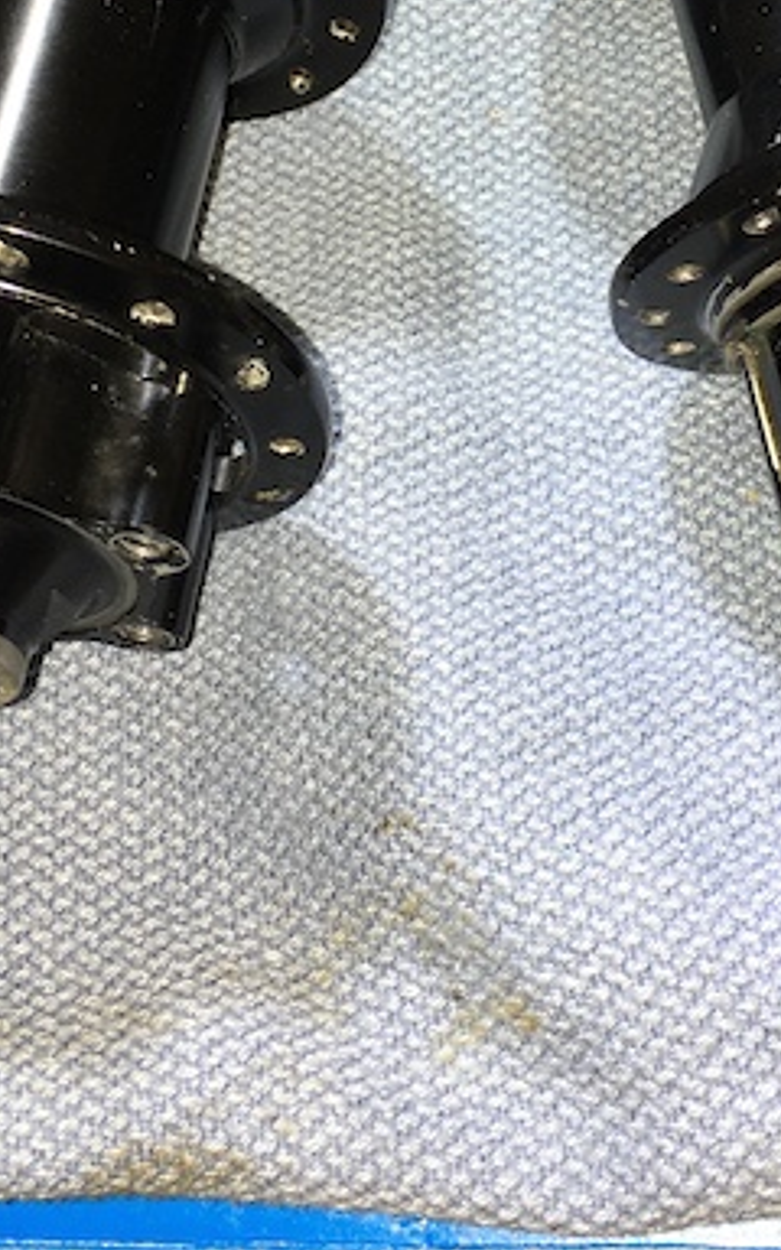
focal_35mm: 64
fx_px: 2180
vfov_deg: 31.0
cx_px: 537
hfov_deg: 20.2
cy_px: 212
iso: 25
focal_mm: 4.15
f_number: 2.2
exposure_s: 1/49
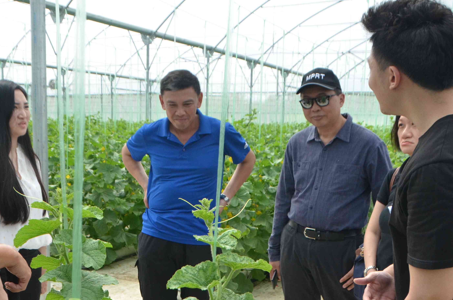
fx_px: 603
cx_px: 174
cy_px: 203
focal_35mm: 48
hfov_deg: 40.9
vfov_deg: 27.8
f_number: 5.6
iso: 1000
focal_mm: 18
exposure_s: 1/4000
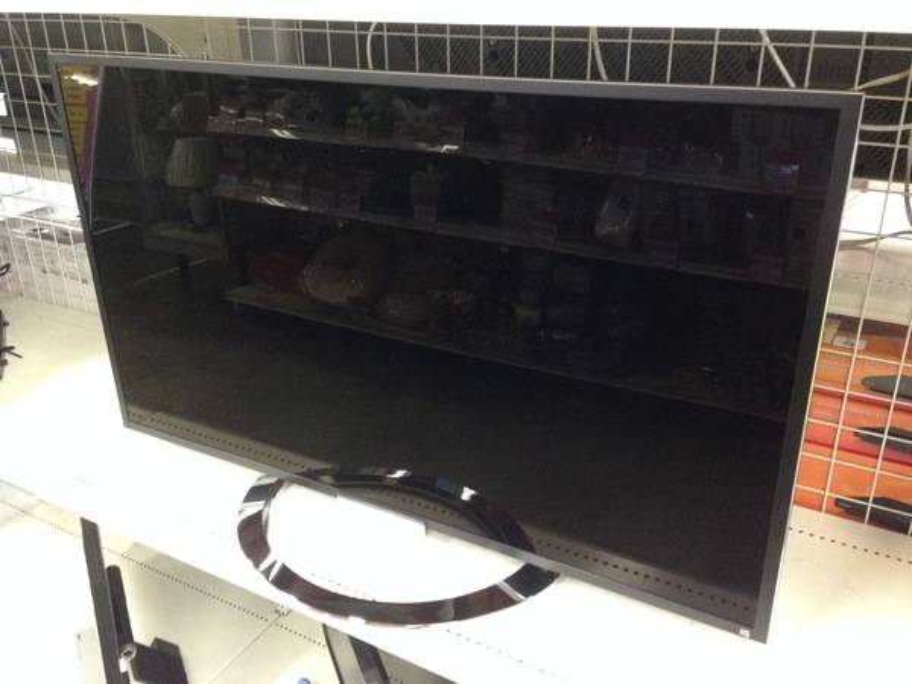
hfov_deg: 55.4
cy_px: 342
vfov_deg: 42.9
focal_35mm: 33
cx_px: 456
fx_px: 869
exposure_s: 1/20
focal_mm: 4.12
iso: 400
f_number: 2.4
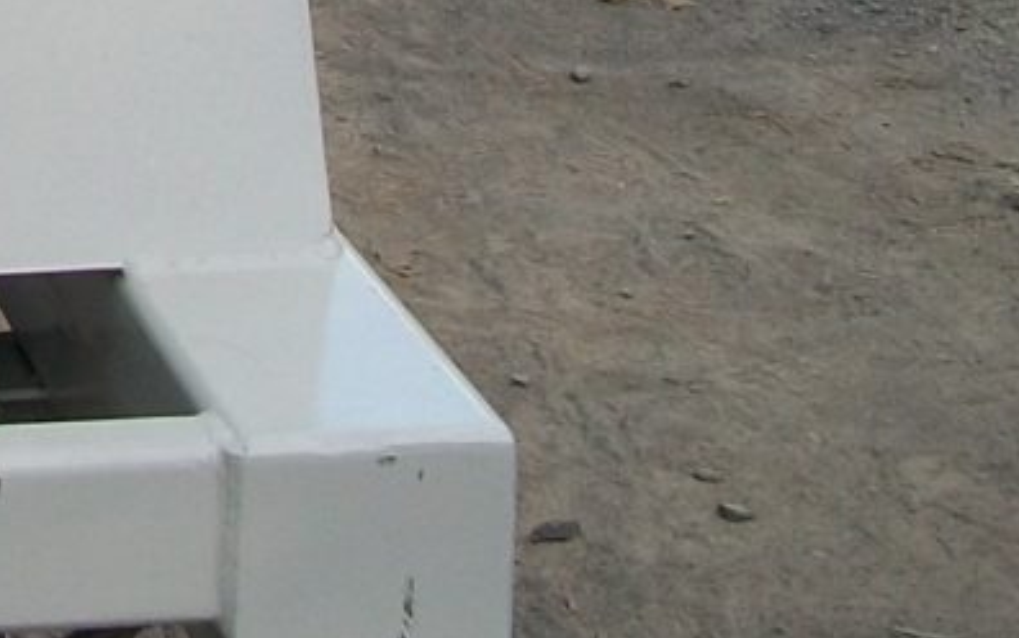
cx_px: -772
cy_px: -813
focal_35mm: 137
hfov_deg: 13.7
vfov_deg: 8.8
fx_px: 3807
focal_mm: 5.7
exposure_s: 1/250
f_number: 2.9
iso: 80
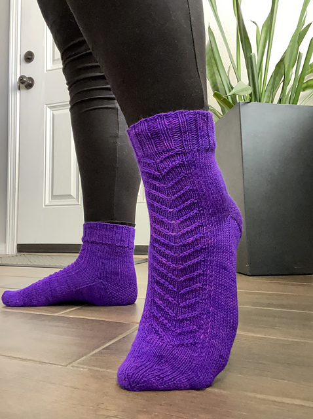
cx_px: 156
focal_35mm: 30
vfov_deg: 60.0
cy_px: 210
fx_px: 363
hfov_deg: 46.7
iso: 640
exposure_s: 1/30
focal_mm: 2.71
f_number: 2.2
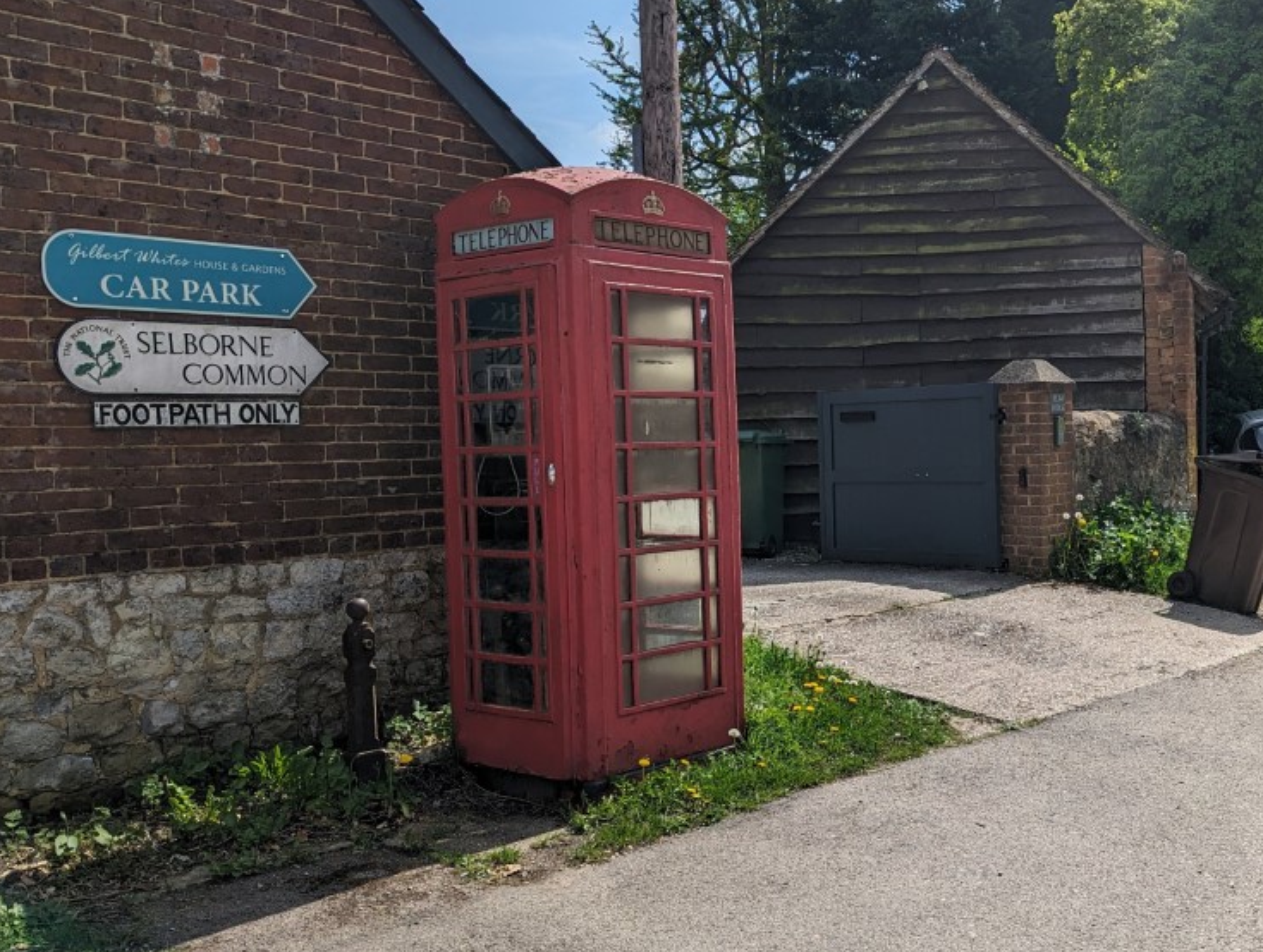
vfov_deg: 36.9
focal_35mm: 39
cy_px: 469
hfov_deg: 46.3
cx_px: 927
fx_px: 1426
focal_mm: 6.81
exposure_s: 1/4348
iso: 49
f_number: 1.85
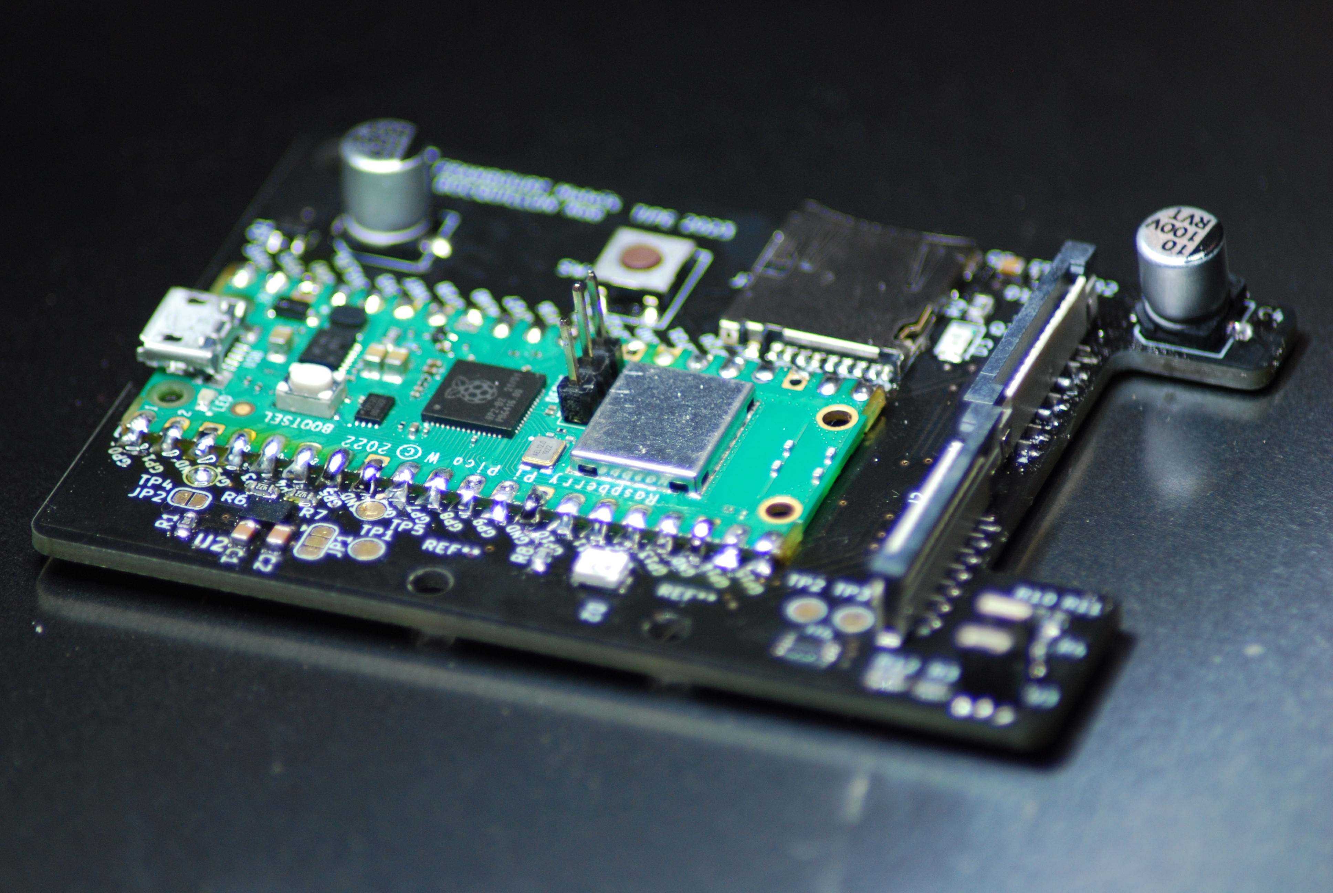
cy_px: 446
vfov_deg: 4.2
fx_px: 12234
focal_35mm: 330
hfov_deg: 6.2
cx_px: 666
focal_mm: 220
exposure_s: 1/60
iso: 400
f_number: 5
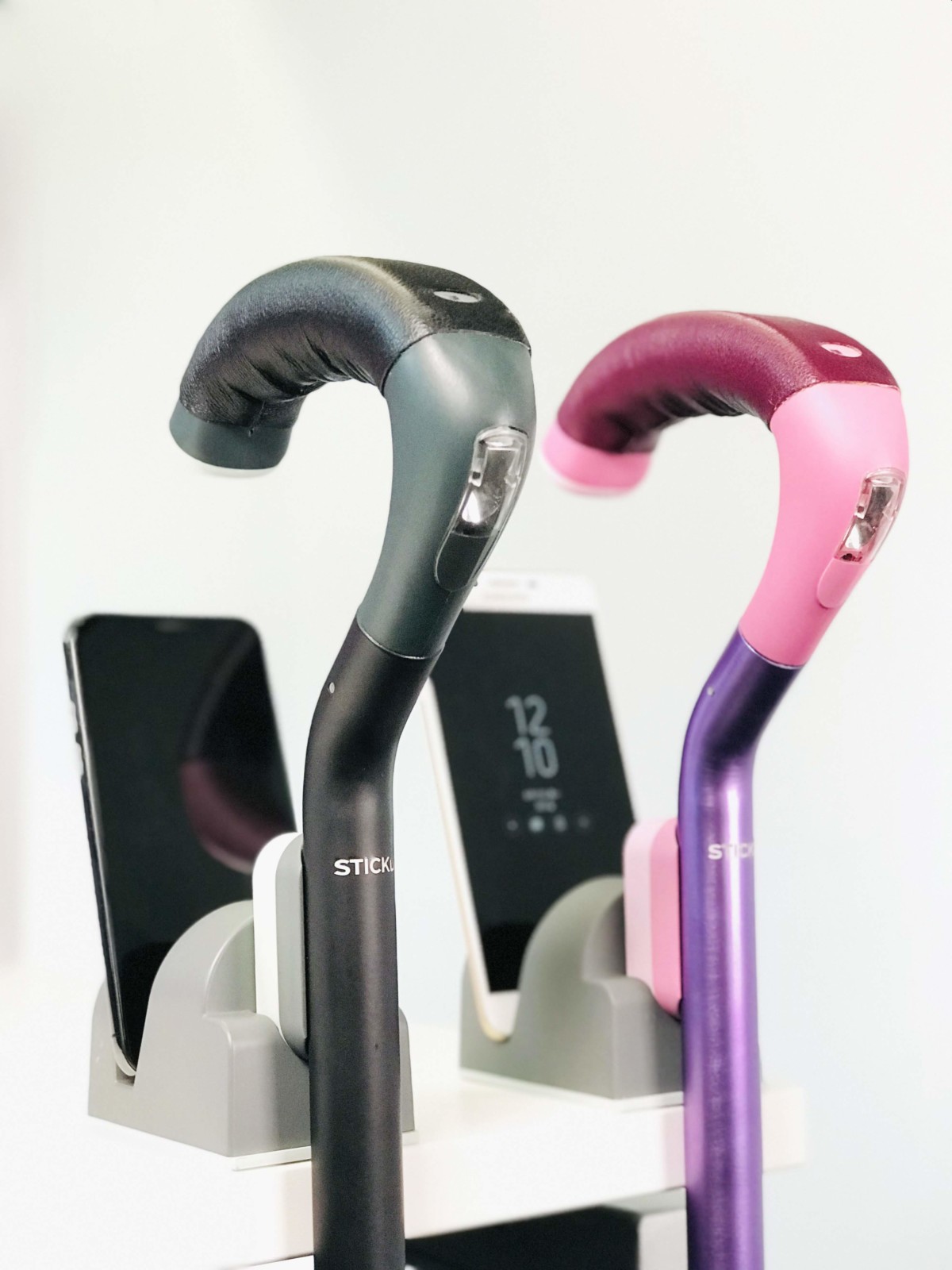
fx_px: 2090
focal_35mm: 57
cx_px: 476
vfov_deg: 33.8
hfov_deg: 25.7
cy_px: 635
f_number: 2.8
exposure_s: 1/50
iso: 200
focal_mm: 6.6
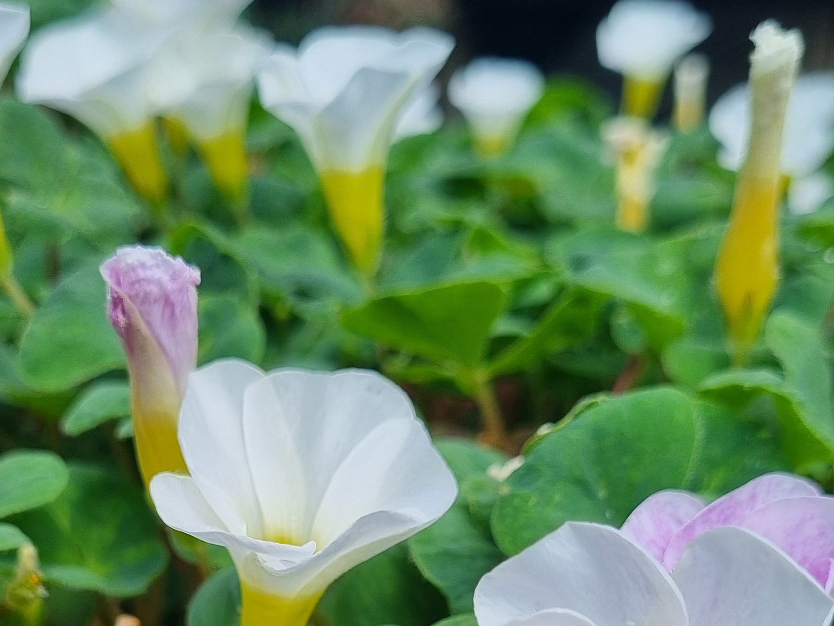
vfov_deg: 23.9
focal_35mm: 58
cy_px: 661
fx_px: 1397
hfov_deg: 33.0
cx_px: 286
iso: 50
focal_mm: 5.4
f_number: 1.8
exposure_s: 1/1020
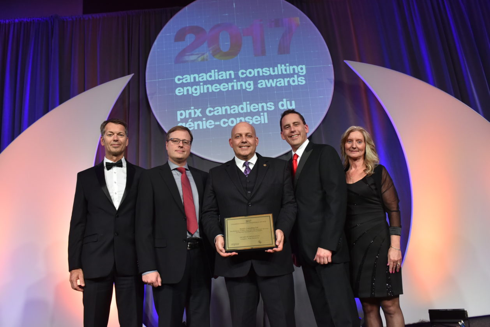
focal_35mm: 28
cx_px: 245
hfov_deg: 65.4
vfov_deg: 46.4
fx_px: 381
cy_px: 164
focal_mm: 28
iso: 2000
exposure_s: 1/250
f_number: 4
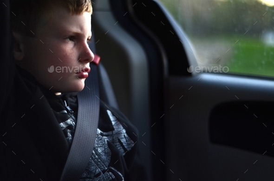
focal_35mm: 75
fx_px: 570
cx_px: 137
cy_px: 90
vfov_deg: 18.1
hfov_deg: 27.0
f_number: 1.8
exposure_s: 1/125
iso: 250
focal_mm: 50
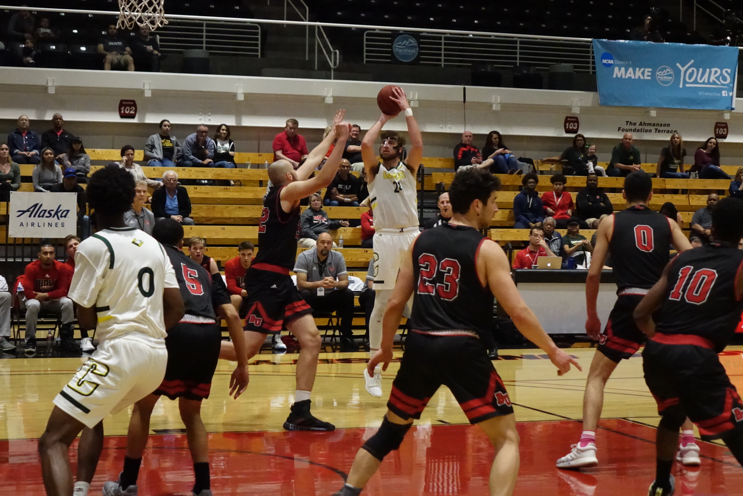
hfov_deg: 25.7
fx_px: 1632
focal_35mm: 79
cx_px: 372
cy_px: 248
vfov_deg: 17.3
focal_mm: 28.93
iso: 5000
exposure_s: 1/1250
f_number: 2.8
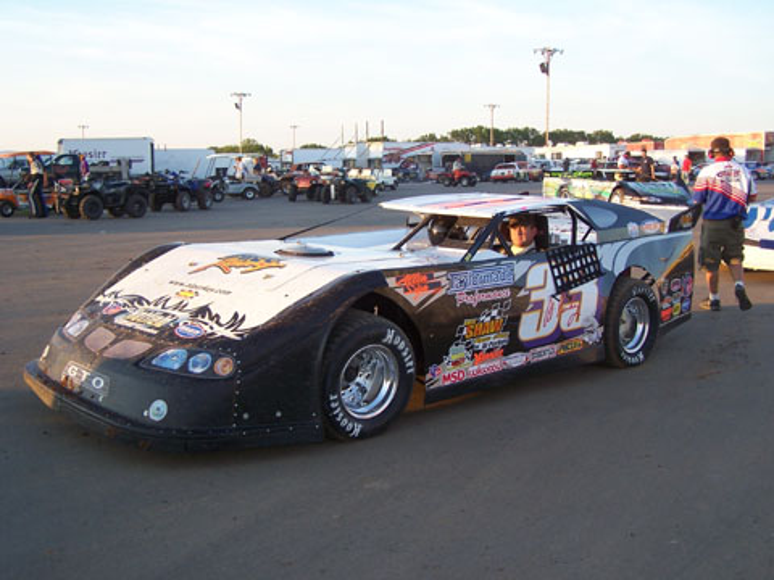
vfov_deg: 36.0
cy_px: 290
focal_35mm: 40
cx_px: 387
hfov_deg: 46.8
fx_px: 894
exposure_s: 1/180
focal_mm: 6.7
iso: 80
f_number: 2.8
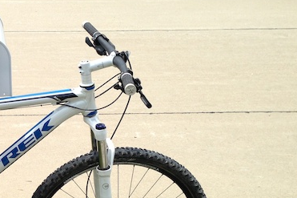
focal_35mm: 74
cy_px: 155
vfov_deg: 18.3
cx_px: 9
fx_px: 610
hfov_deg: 26.1
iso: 50
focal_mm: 4.13
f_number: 2.4
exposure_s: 1/903
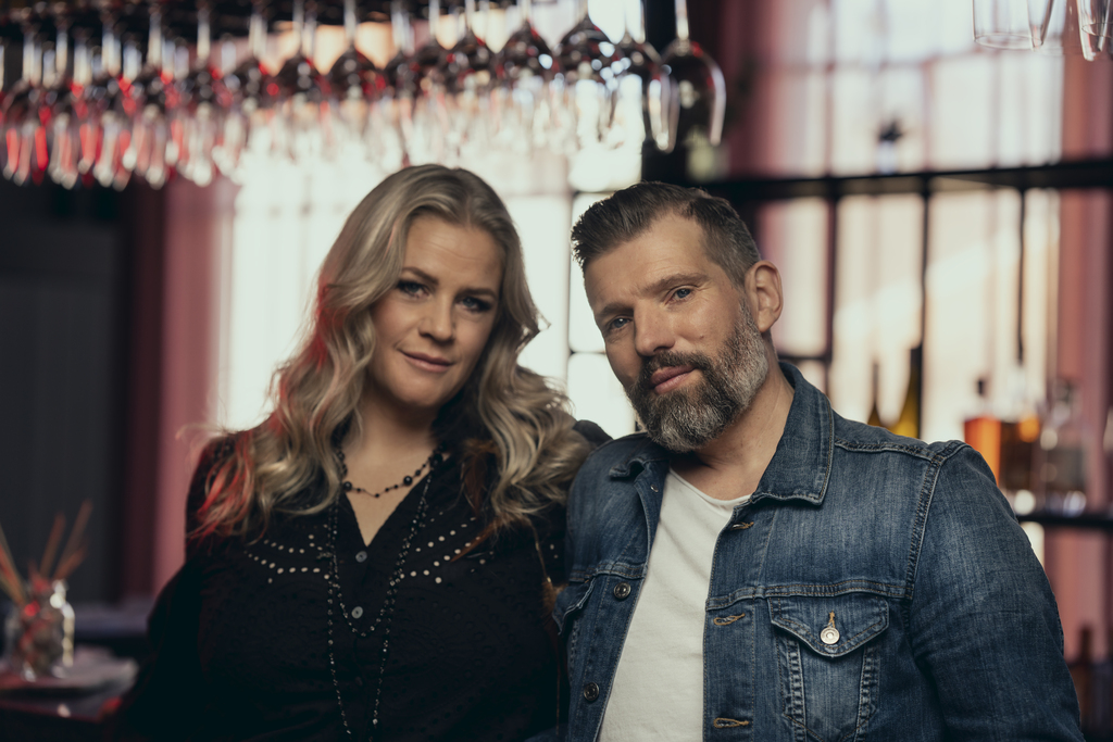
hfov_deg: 23.9
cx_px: 556
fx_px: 2628
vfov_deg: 16.1
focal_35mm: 85
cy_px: 371
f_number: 2.5
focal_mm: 85
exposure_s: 1/125
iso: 125
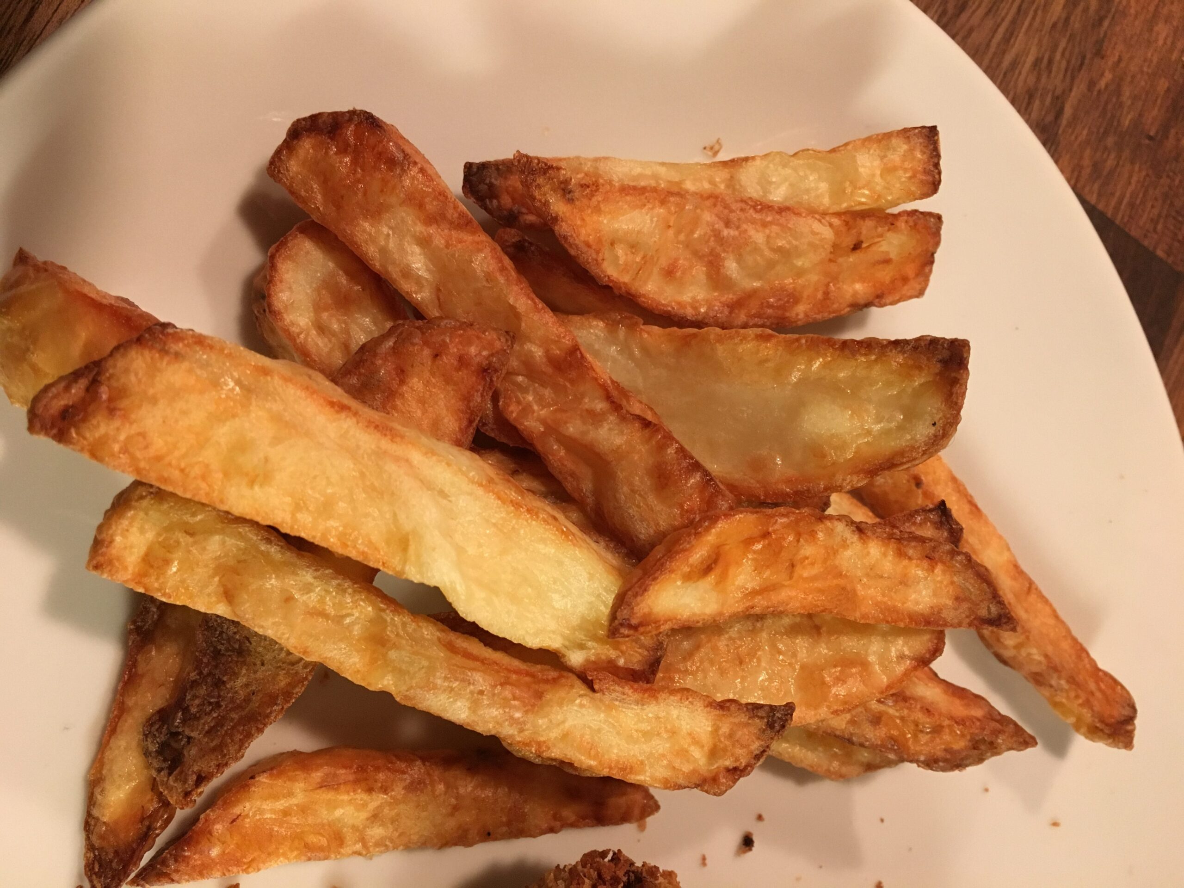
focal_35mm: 29
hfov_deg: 61.7
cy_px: 444
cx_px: 592
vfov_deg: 48.2
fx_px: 992
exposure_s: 1/33
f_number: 2.2
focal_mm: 4.15
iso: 160
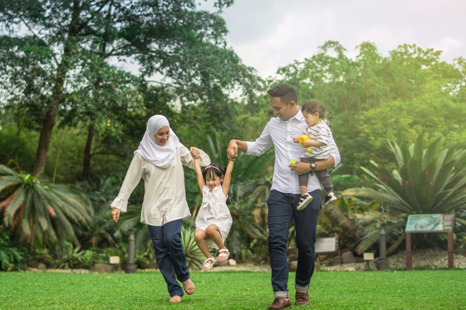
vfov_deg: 20.9
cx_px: 181
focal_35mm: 65
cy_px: 161
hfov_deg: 30.9
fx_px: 841
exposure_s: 1/2500
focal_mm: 35
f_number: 1.4
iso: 100
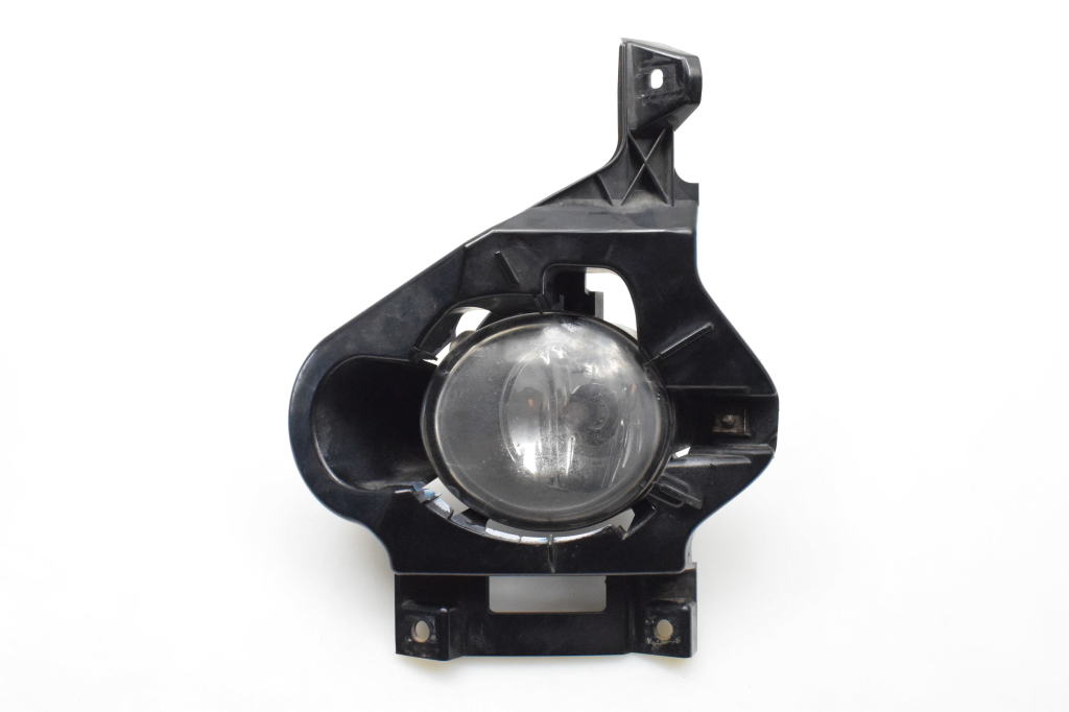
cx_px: 534
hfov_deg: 51.3
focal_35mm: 38
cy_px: 356
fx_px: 1113
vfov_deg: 35.5
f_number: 10
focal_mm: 25
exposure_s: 1/400
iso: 6400
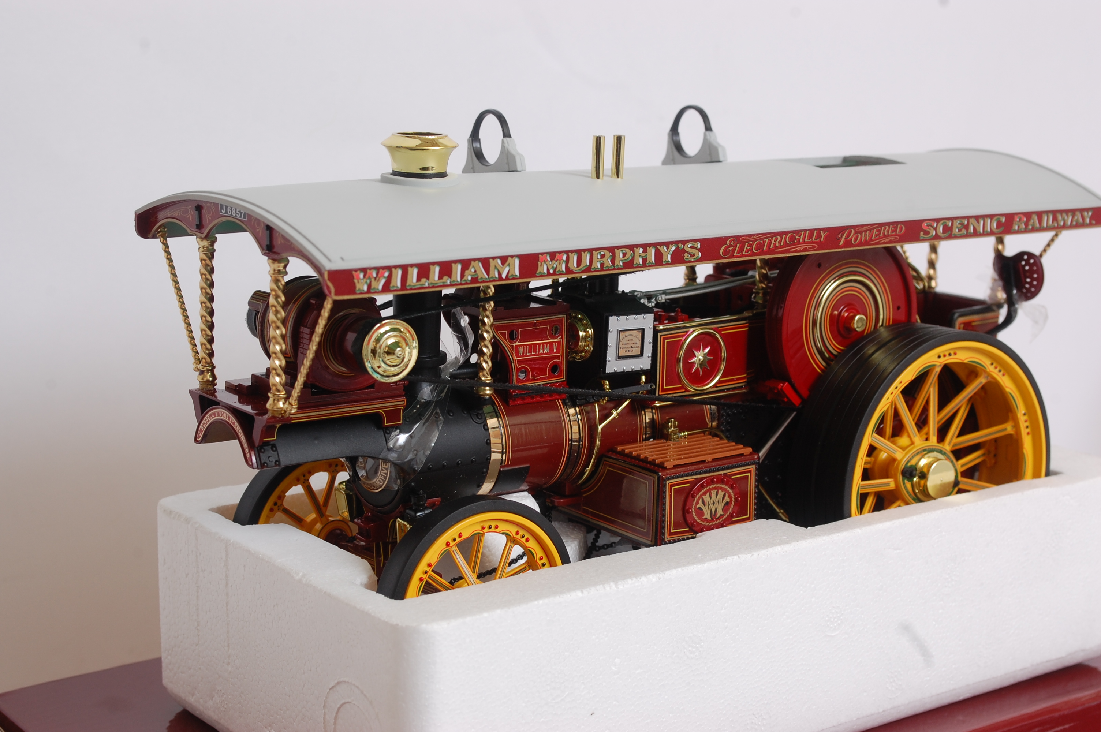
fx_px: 1925
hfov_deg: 31.9
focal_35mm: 63
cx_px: 550
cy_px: 366
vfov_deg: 21.5
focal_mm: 42
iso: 200
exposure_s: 1/60
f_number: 9
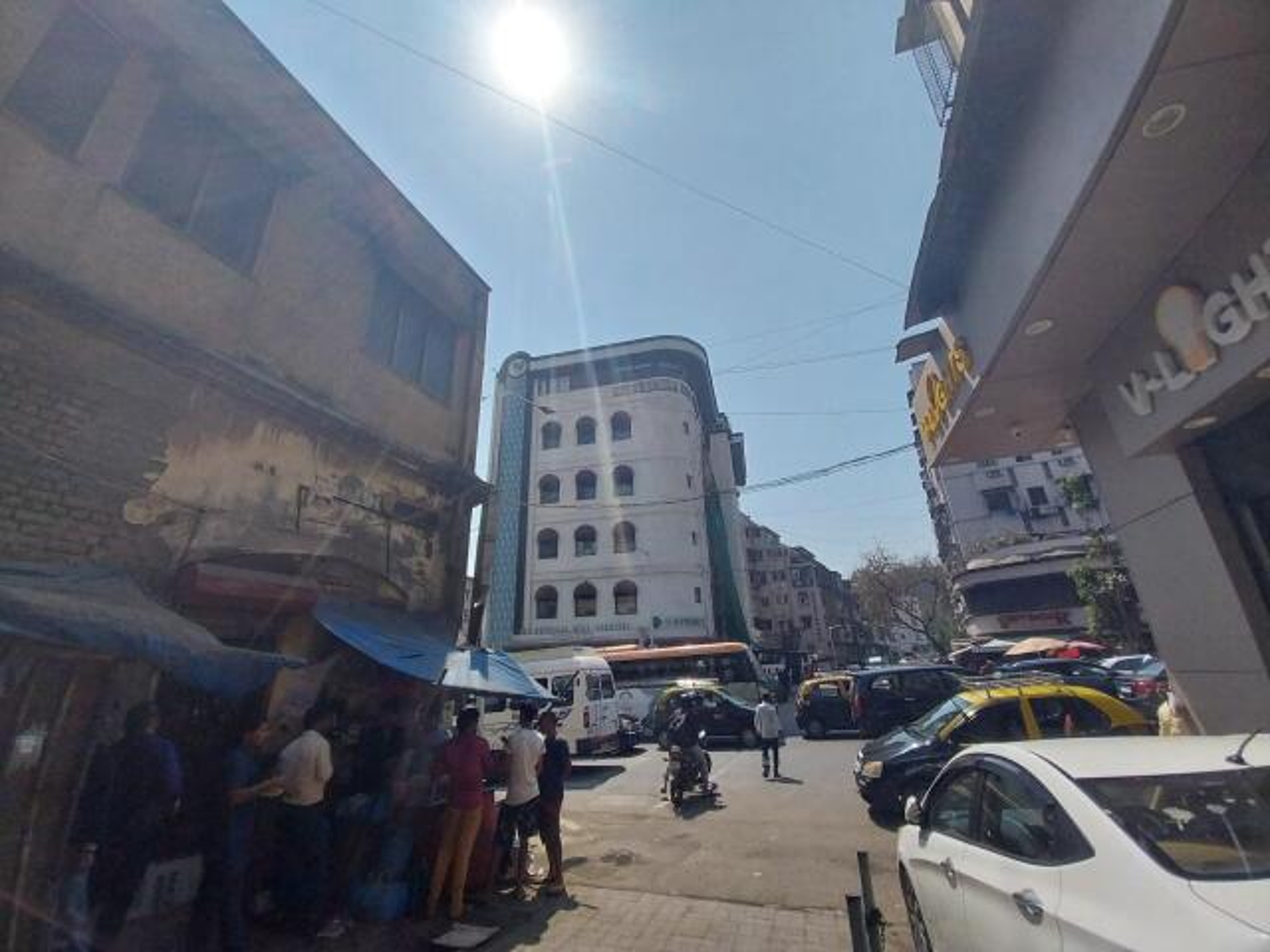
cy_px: 476
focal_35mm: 13
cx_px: 635
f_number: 2.2
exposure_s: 1/2491
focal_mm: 1.3
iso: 64
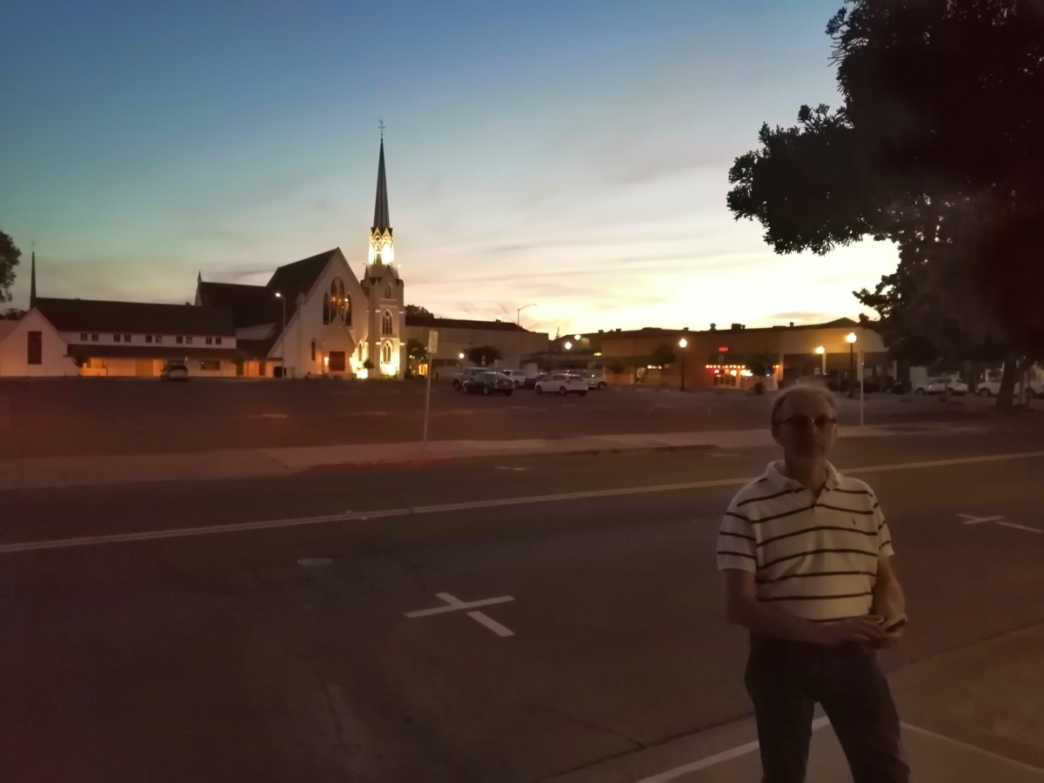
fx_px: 784
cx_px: 522
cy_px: 392
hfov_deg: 67.3
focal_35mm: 26
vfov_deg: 53.1
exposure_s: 1/20
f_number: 1.8
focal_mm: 3.62
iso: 500
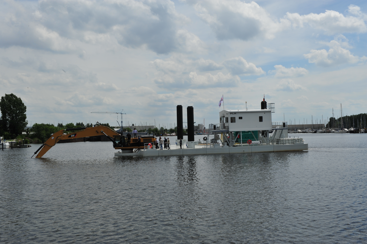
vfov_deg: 31.9
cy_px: 122
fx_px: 428
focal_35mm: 42
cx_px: 184
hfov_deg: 46.4
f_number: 20
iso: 250
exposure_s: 1/250
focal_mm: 42
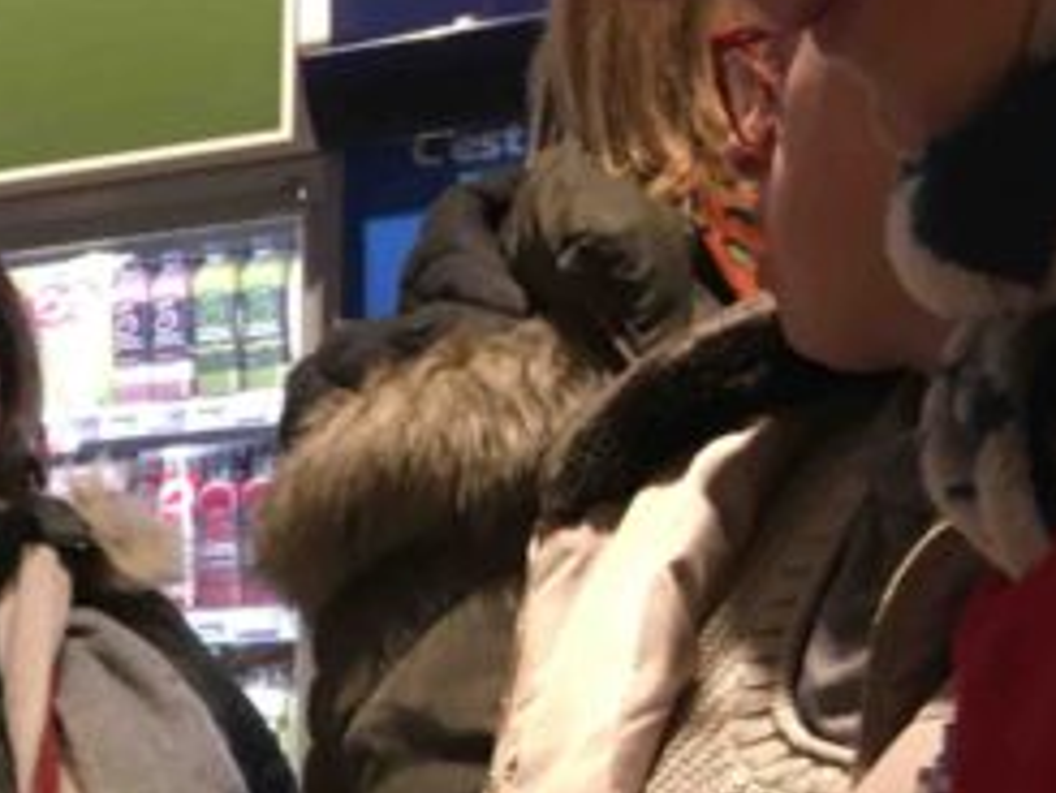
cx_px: -547
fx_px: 2777
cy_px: 1082
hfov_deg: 18.8
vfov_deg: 15.3
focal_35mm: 91
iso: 50
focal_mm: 4.15
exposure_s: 1/33
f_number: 2.2
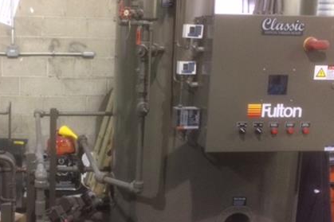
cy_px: 103
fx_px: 445
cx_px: 90
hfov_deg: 40.2
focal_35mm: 48
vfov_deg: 28.0
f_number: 2.2
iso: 320
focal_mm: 4.15
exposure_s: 1/20
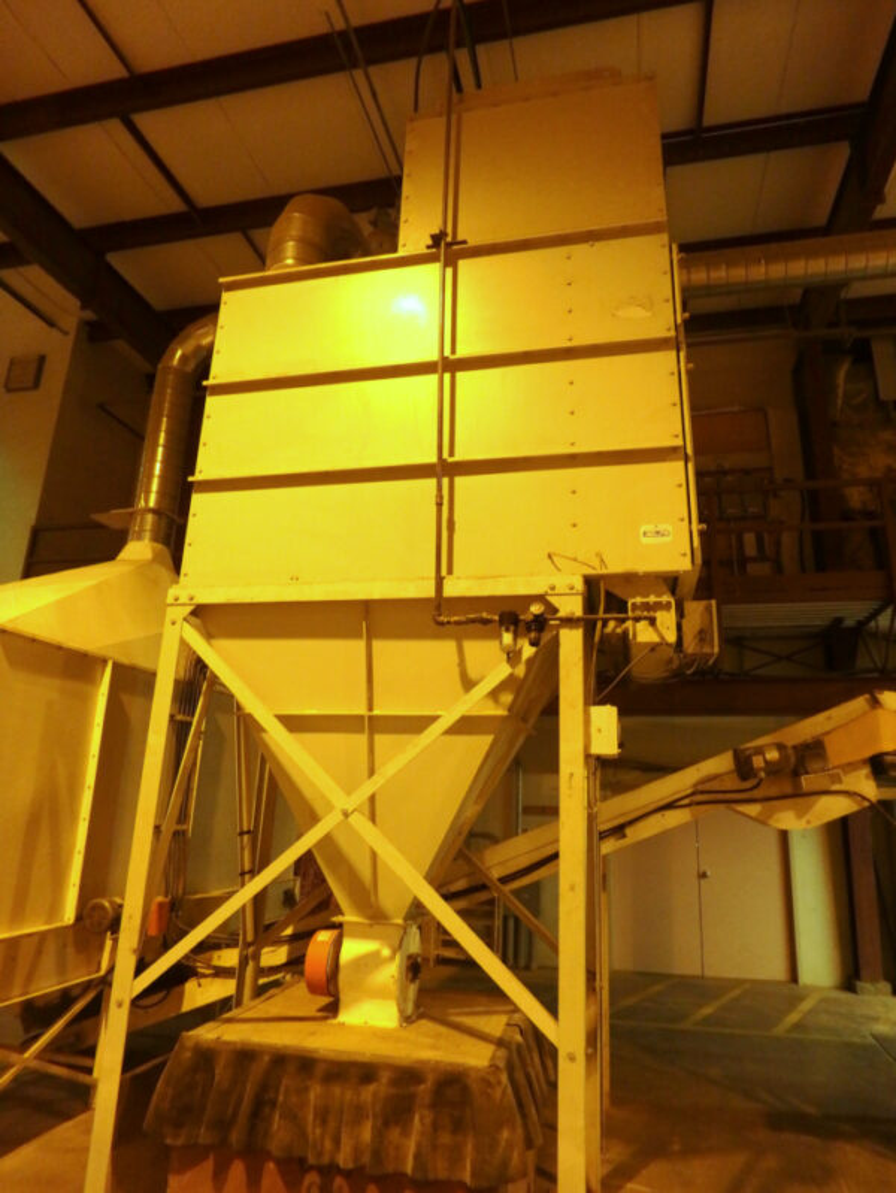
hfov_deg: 63.5
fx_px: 724
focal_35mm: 21
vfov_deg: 79.0
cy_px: 596
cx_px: 448
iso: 320
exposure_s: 1/30
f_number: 3.5
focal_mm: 3.7
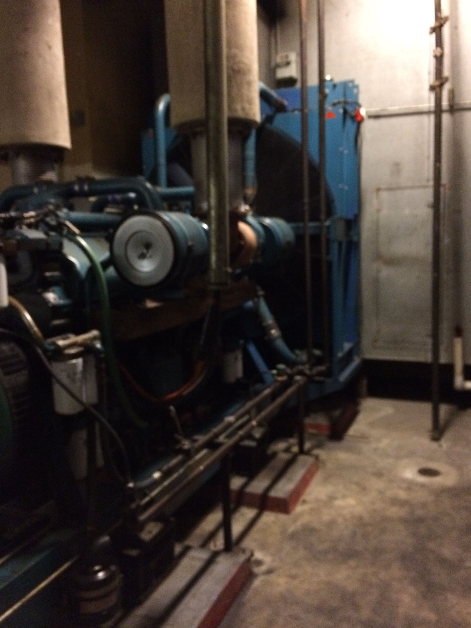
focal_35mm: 29
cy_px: 314
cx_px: 236
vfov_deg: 61.7
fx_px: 526
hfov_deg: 48.2
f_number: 2.2
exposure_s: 1/15
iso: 400
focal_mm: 4.15
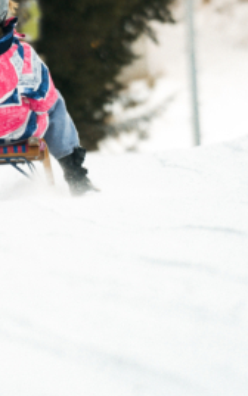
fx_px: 5767
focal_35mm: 533
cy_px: 22
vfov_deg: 3.9
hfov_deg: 2.5
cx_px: -78
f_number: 4.5
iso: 320
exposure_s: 1/400
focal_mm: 183
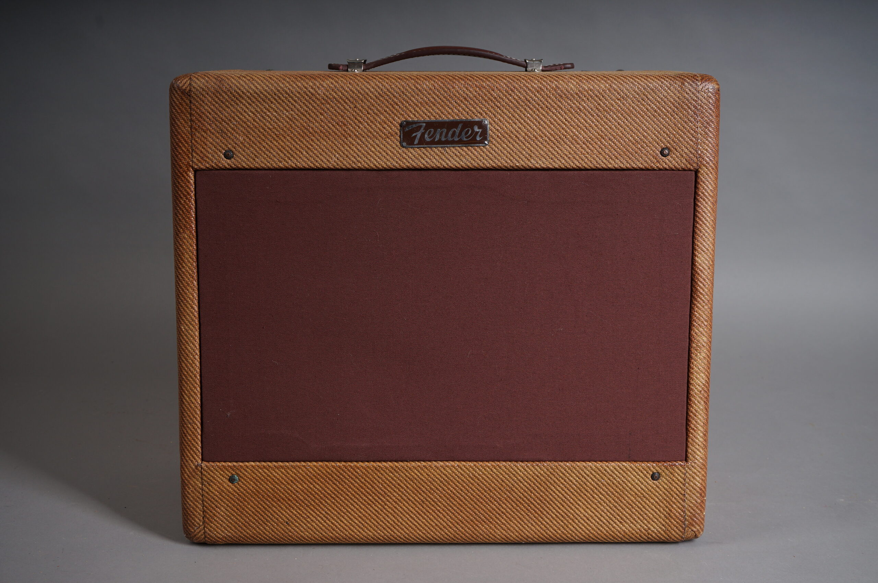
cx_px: 439
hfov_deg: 46.4
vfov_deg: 31.8
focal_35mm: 42
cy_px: 292
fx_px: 1023
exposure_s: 1/160
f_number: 8
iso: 160
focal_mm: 42
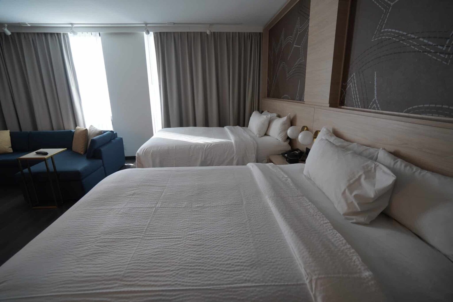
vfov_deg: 73.7
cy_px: 151
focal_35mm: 16
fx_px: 201
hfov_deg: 96.7
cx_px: 226
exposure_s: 1/160
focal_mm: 16
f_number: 4
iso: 1000
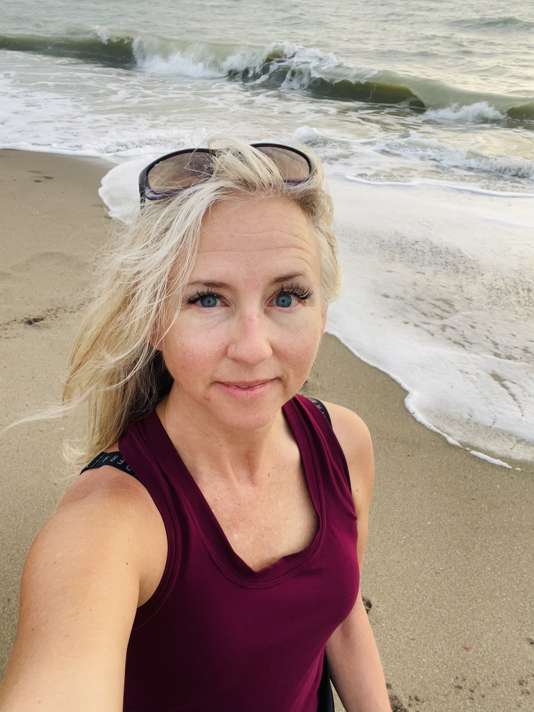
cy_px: 356
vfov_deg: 60.0
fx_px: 617
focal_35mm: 30
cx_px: 267
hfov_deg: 46.8
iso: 50
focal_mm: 2.71
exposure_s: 1/121
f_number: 2.2
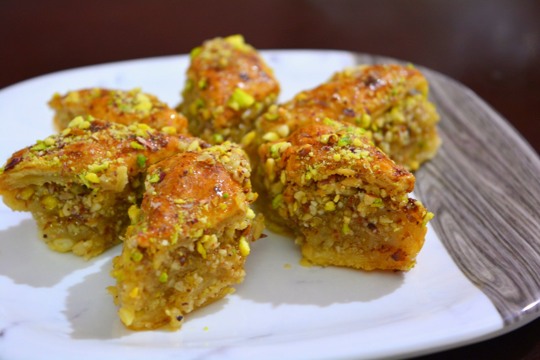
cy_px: 180
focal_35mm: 78
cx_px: 270
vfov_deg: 17.5
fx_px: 1170
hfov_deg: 26.0
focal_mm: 52
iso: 800
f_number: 5.6
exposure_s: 1/10
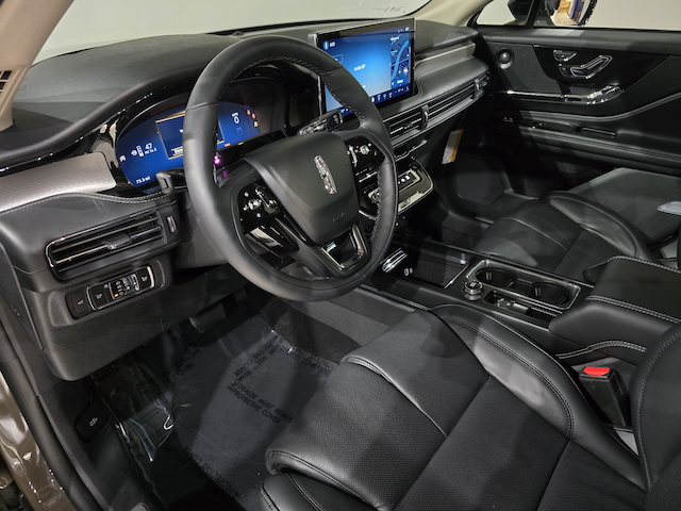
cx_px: 340
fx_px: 452
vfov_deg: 58.9
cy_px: 256
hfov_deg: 73.9
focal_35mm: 23
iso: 1250
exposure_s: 1/60
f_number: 1.7
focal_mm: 6.3
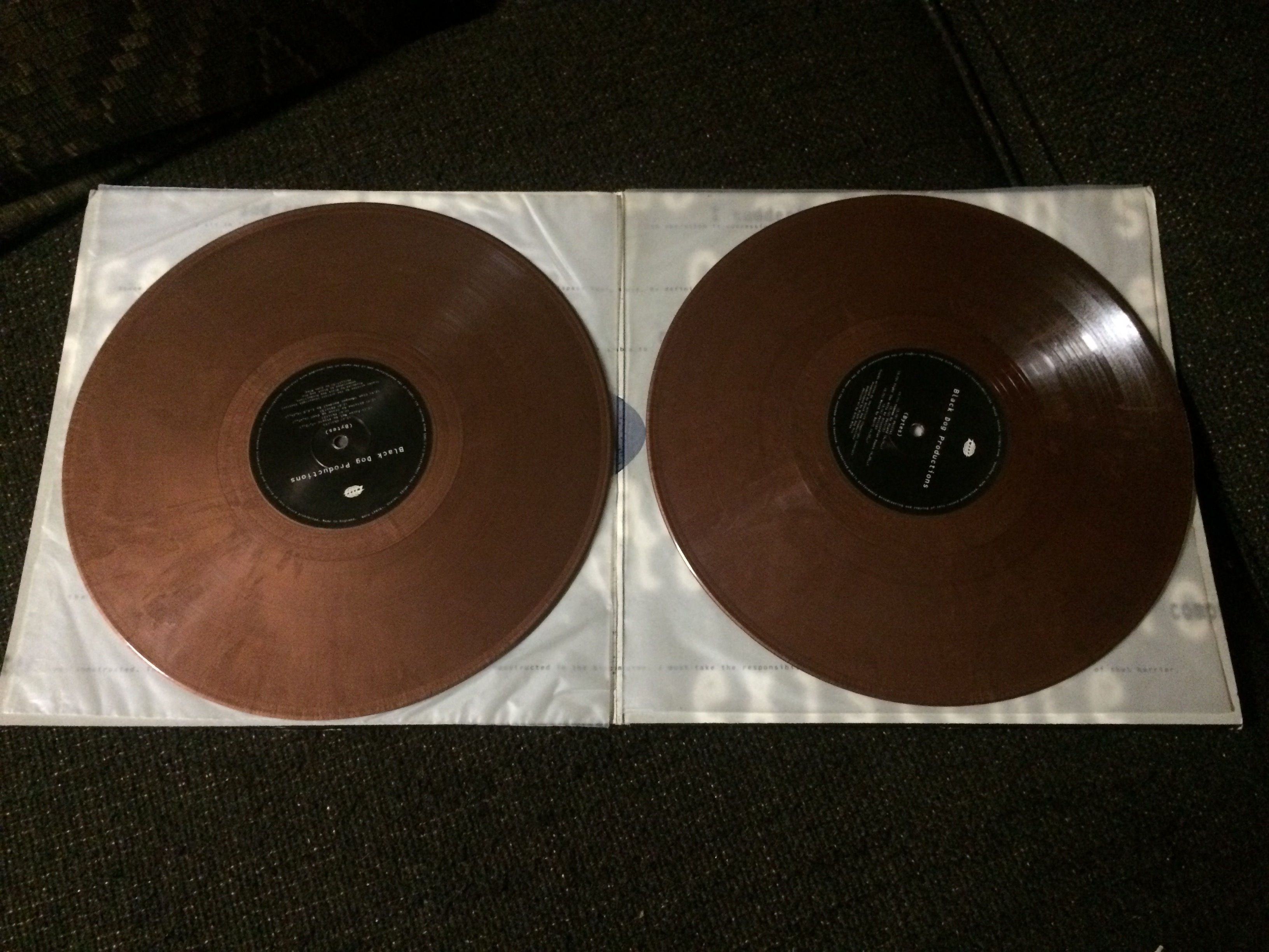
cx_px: 634
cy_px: 476
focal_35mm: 29
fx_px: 1063
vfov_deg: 48.2
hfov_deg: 61.7
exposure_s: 1/17
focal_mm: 4.15
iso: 400
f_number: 2.2
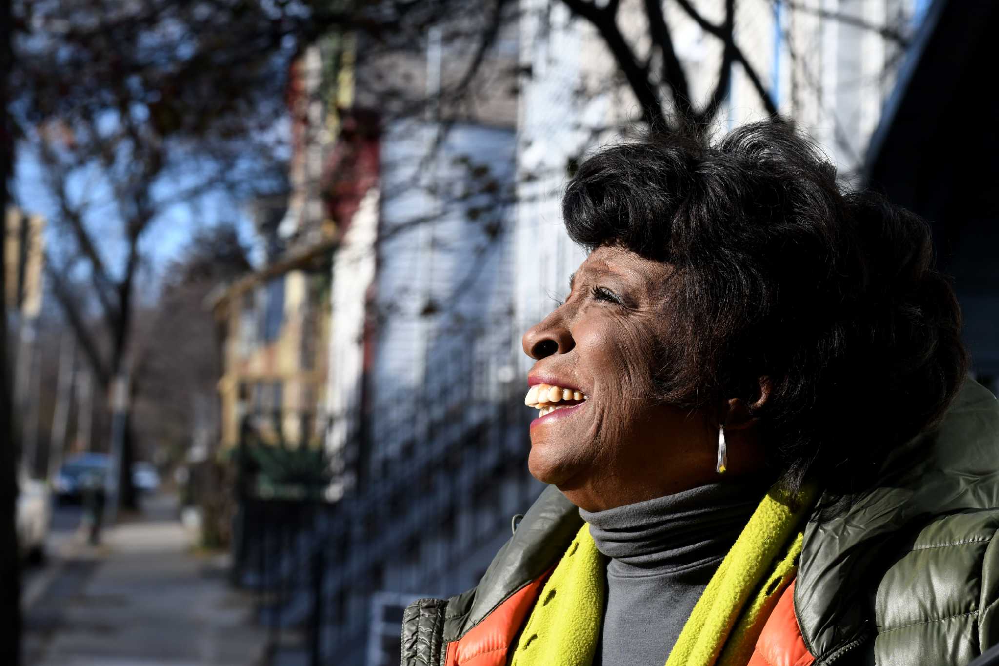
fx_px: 4162
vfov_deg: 9.1
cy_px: 333
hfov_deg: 13.7
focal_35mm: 150
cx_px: 500
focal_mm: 100
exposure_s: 1/400
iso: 500
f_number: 10
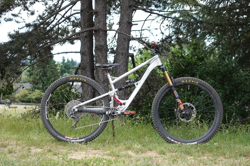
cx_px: 125
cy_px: 83
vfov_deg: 22.3
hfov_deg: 32.9
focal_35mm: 61
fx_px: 423
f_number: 2.8
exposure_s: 1/800
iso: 1600
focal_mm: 22.38
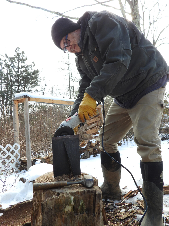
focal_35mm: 28
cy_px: 113
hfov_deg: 49.7
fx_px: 182
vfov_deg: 63.4
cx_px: 84
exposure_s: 1/320
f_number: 2.8
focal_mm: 5
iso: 100
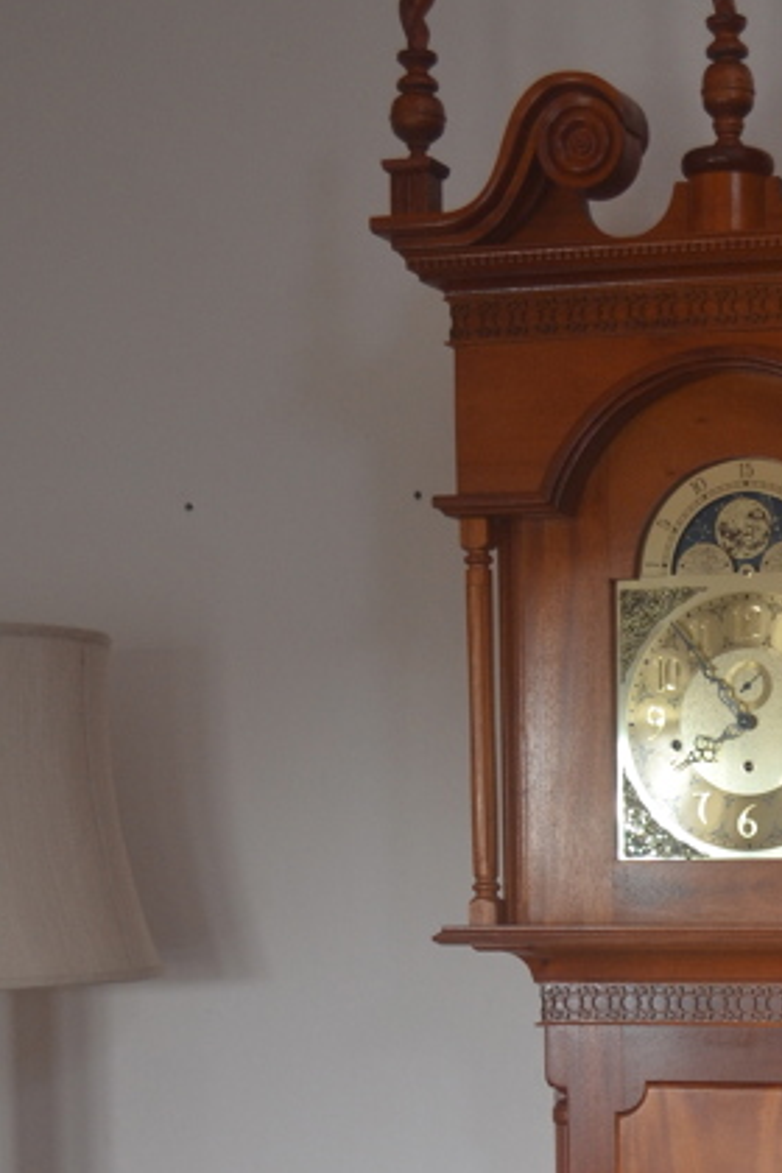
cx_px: 841
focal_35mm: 90
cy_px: 1240
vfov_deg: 21.6
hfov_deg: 14.9
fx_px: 2932
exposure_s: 1/40
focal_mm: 24
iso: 400
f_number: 4
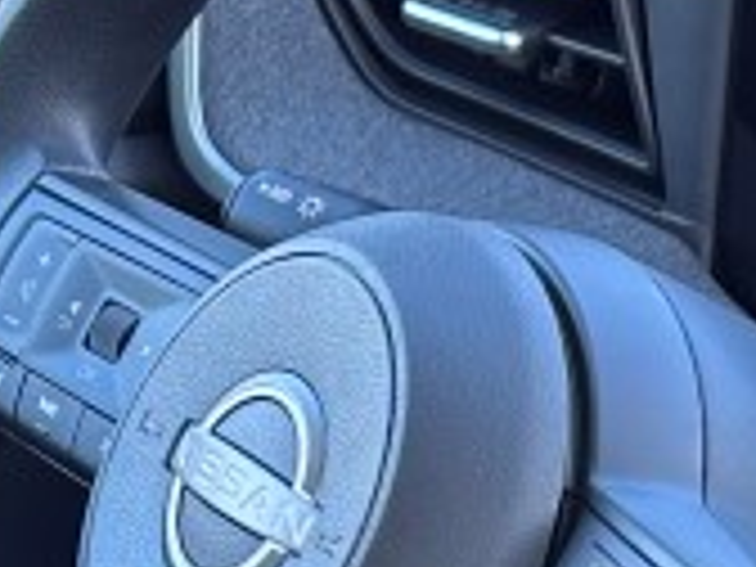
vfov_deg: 5.0
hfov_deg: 6.6
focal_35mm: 293
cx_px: 1228
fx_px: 6399
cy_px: 1238
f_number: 1.78
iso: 80
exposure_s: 1/68
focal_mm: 6.86
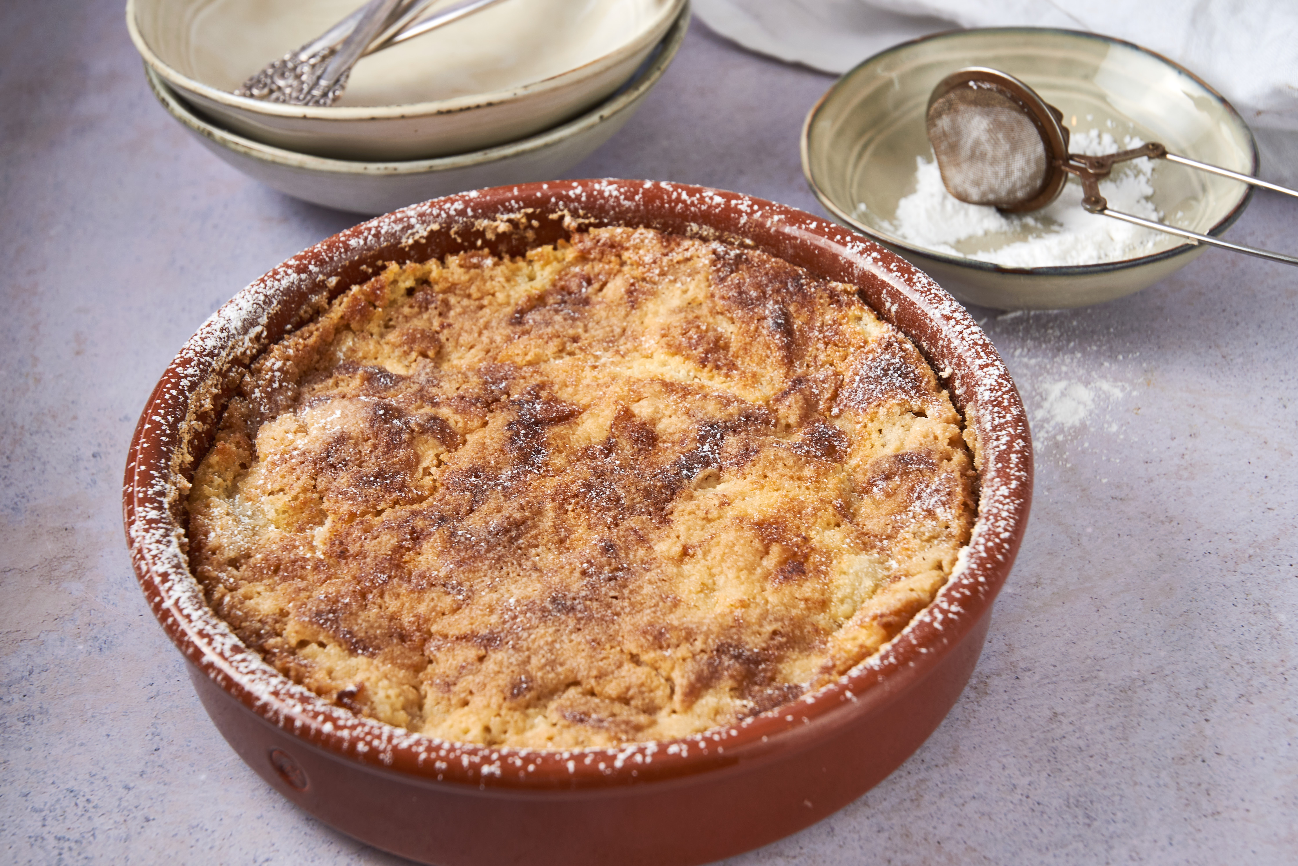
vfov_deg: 19.7
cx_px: 649
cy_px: 433
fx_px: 2488
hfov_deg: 29.2
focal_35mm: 69
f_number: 8
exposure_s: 1/100
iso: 100
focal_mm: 46
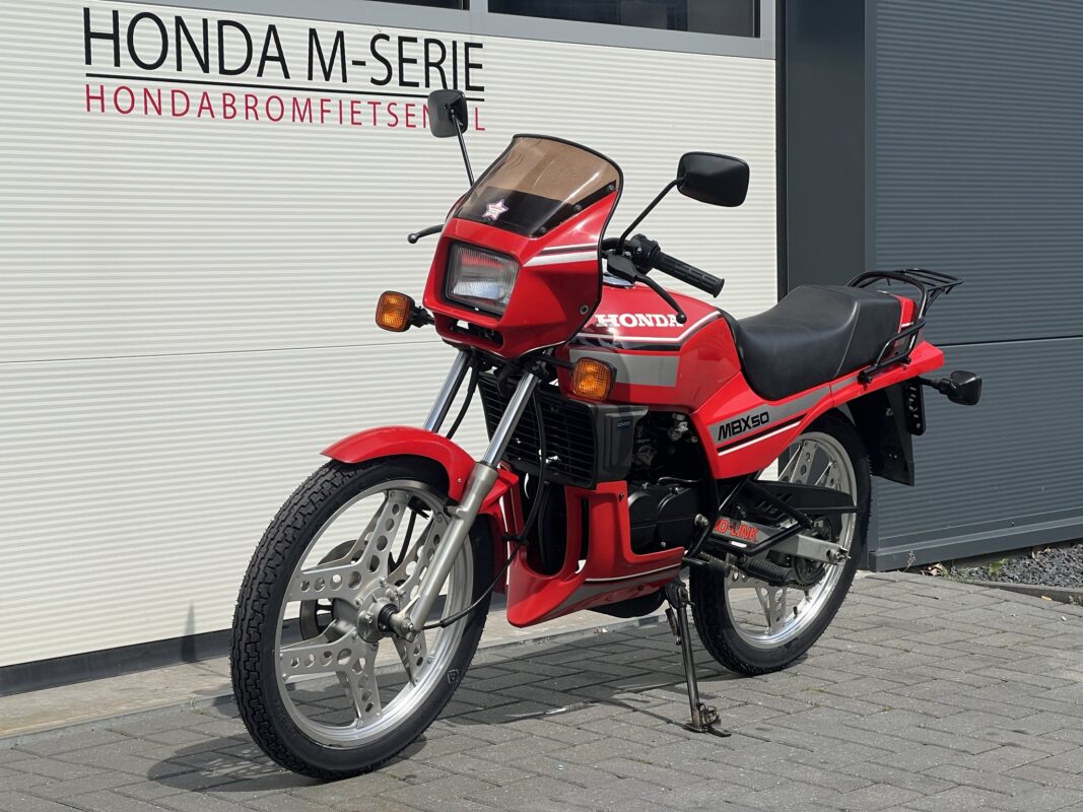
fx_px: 2409
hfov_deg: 25.3
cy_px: 406
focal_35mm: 77
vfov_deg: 19.1
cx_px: 542
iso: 32
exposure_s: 1/1085
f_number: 2.8
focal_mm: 9
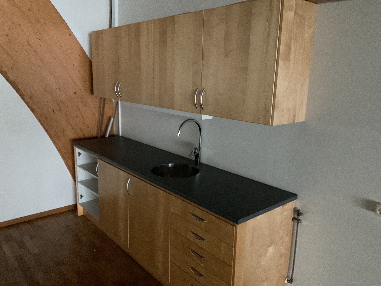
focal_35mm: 29
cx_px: 190
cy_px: 143
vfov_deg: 48.2
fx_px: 319
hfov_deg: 61.7
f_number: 1.8
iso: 640
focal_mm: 3
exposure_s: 1/23
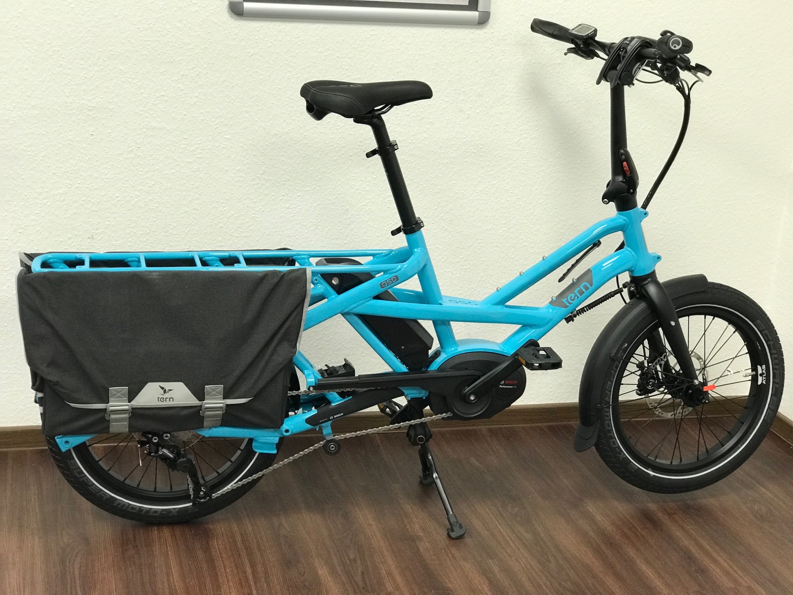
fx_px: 1306
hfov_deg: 33.8
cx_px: 396
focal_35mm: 57
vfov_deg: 25.7
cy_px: 298
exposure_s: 1/50
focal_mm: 6.6
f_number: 2.8
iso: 80
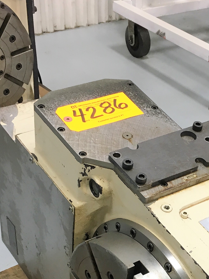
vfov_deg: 27.8
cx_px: 169
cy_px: 257
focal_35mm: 67
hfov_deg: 21.6
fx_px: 539
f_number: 2.2
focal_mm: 4.15
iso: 32
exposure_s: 1/30
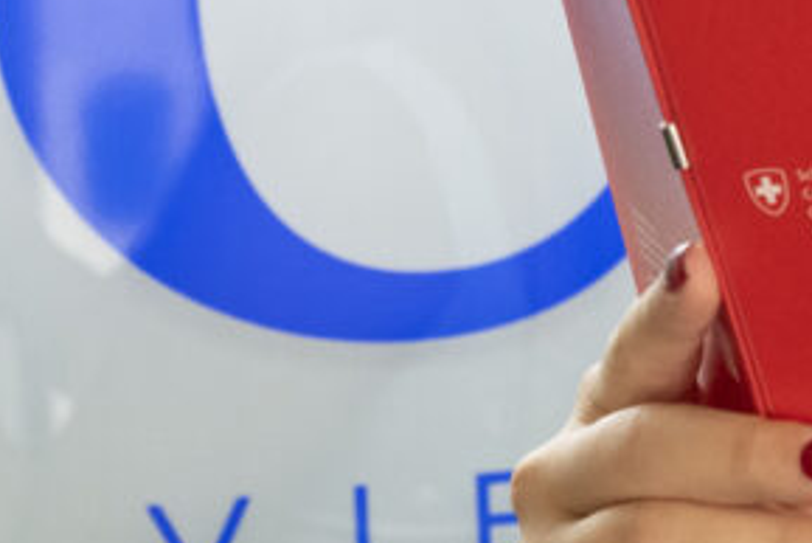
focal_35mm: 177
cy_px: 52
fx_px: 3994
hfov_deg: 11.2
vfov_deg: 7.7
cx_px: 1158
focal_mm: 40
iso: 2000
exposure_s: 1/40
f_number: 6.3
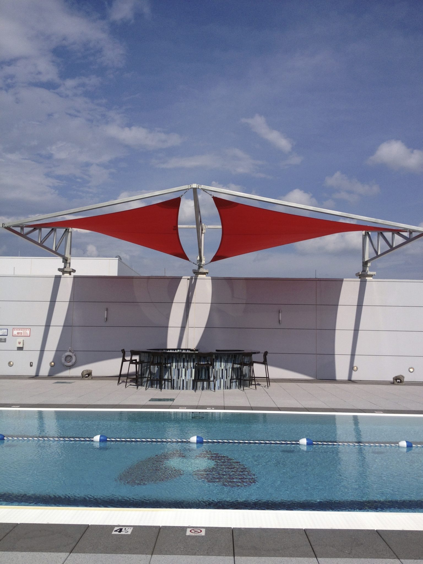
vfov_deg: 52.6
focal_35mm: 35
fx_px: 570
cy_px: 282
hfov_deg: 40.7
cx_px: 212
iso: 50
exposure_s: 1/3953
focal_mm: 4.28
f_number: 2.4
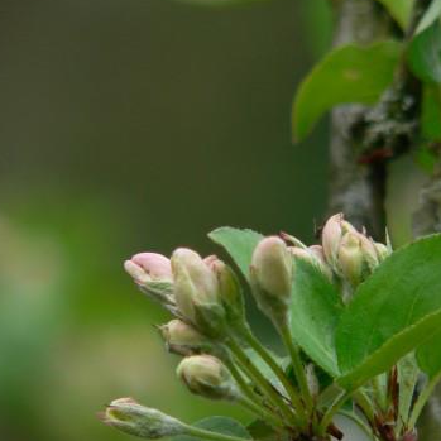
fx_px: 10089
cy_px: 284
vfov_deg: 2.5
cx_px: 231
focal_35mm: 700
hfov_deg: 2.5
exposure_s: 1/160
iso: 80
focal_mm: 72
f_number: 2.8
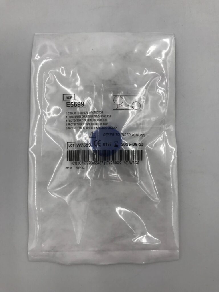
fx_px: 236
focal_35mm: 28
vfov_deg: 63.4
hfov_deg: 49.7
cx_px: 110
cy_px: 146
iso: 20
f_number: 1.8
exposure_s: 1/243
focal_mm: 3.99
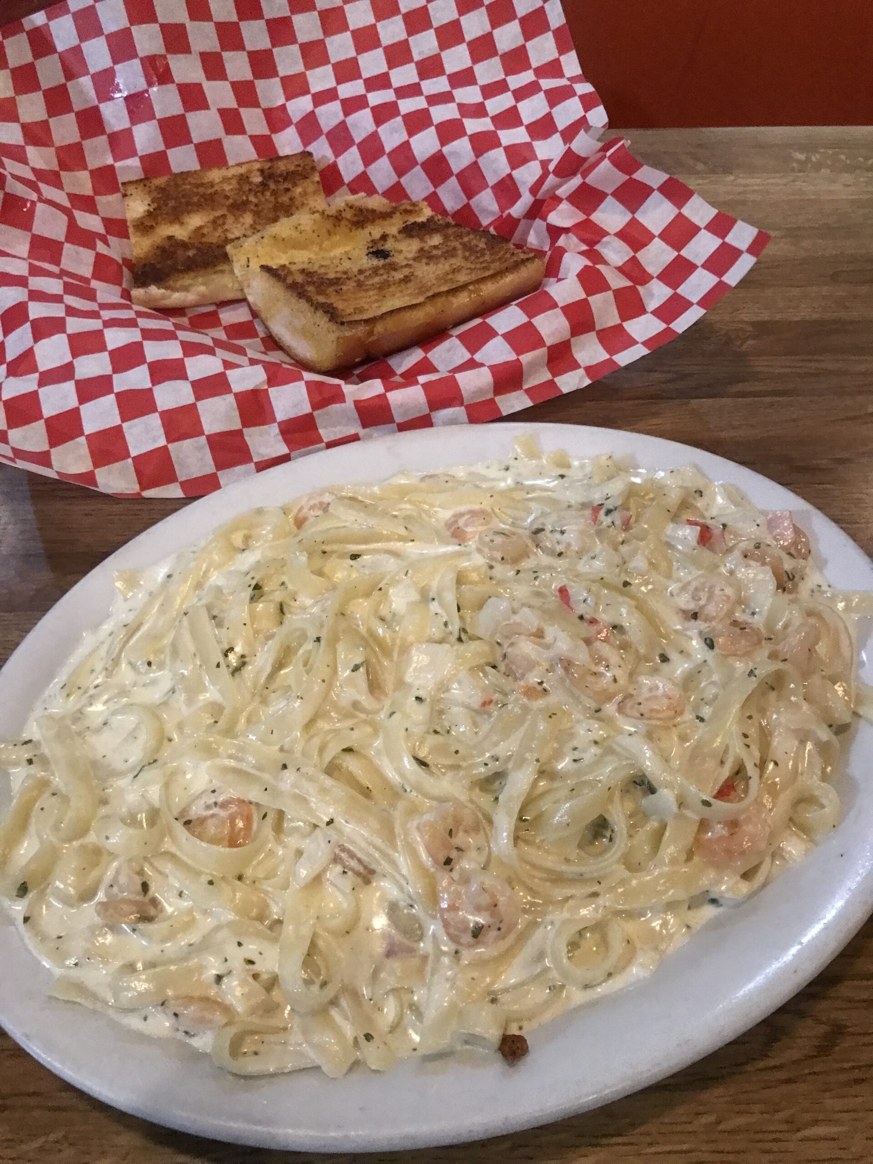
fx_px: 942
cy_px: 582
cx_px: 436
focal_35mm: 28
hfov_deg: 49.7
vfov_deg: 63.4
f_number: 1.8
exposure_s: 1/6
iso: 80
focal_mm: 3.99
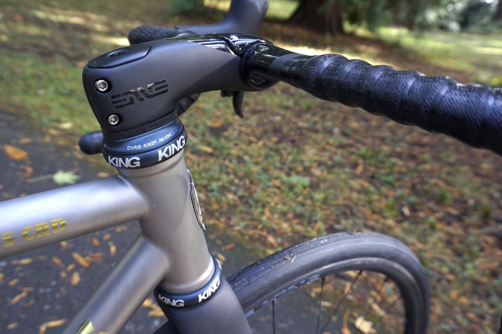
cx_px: 235
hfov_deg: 65.5
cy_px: 170
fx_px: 390
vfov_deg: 46.3
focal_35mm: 28
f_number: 4.5
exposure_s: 1/30
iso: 200
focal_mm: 16
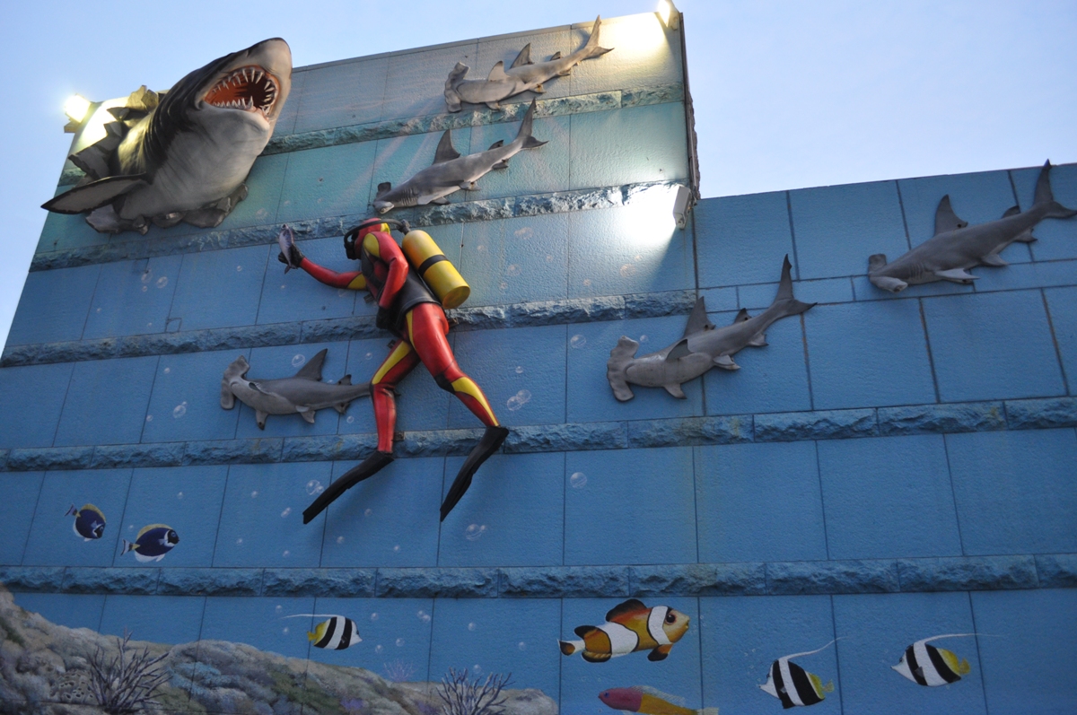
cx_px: 538
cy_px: 358
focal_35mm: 27
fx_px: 807
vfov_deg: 47.8
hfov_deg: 67.4
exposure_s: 1/60
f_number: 4
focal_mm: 18
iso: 640
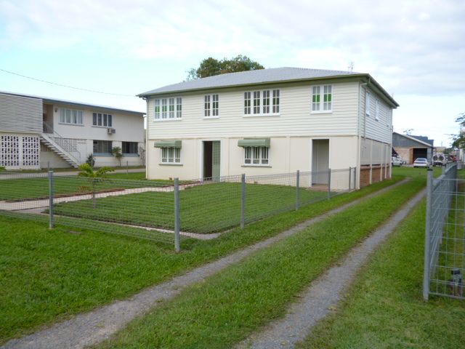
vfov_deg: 49.7
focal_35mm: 28
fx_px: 376
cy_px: 174
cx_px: 232
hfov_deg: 63.4
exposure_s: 1/200
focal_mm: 5
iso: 100
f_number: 3.1
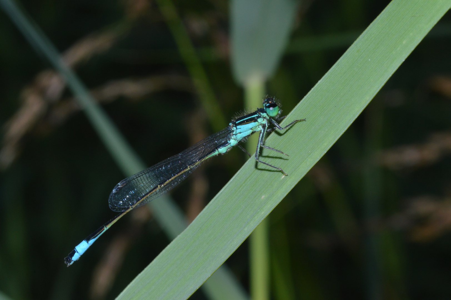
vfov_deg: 10.1
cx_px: 226
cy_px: 150
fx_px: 1690
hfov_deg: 15.2
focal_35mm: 135
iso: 400
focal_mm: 90
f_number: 40
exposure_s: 1/100
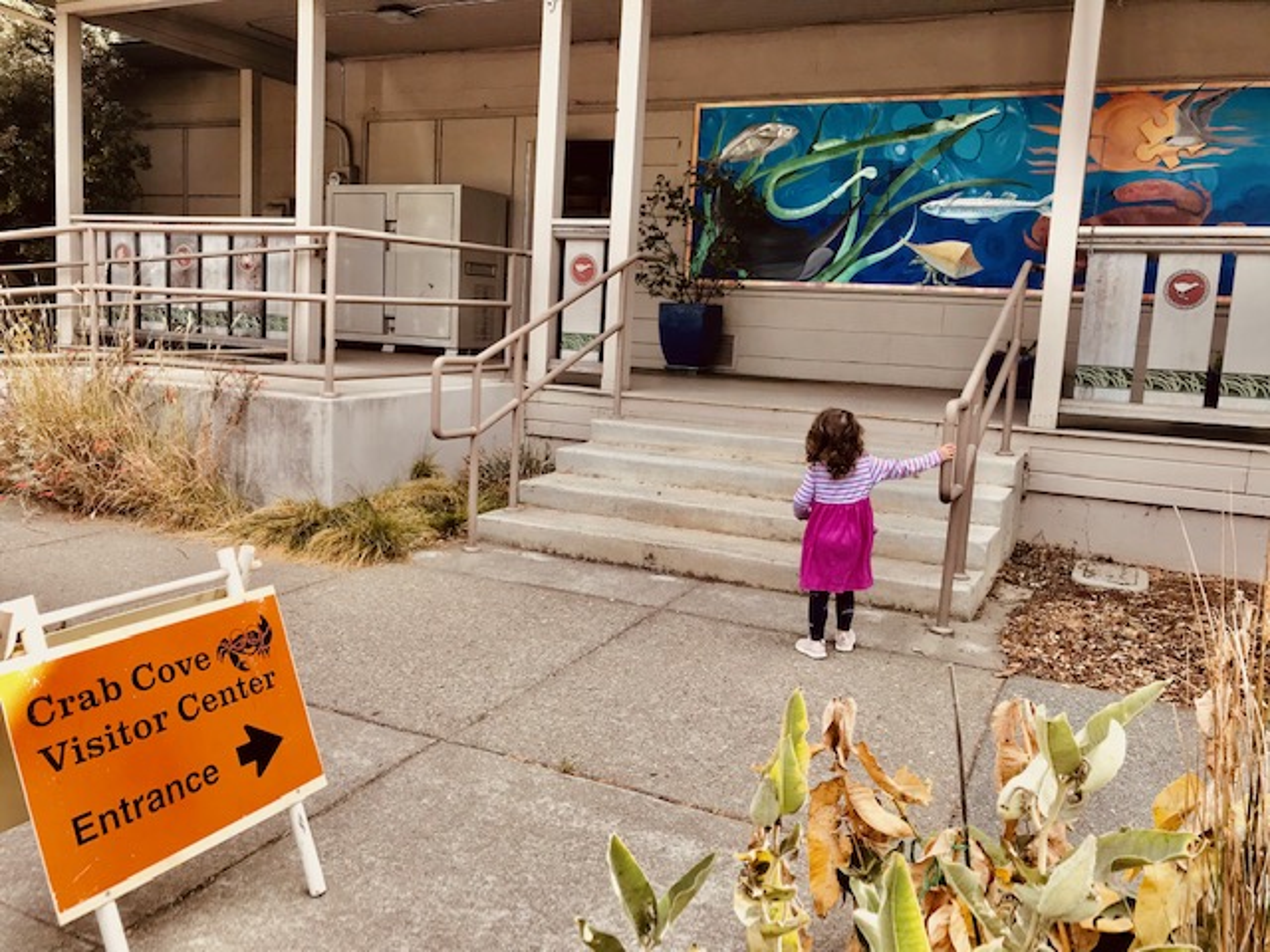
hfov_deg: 63.4
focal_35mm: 28
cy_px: 476
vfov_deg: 49.7
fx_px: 1027
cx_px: 635
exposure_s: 1/638
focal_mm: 3.99
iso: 20
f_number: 1.8
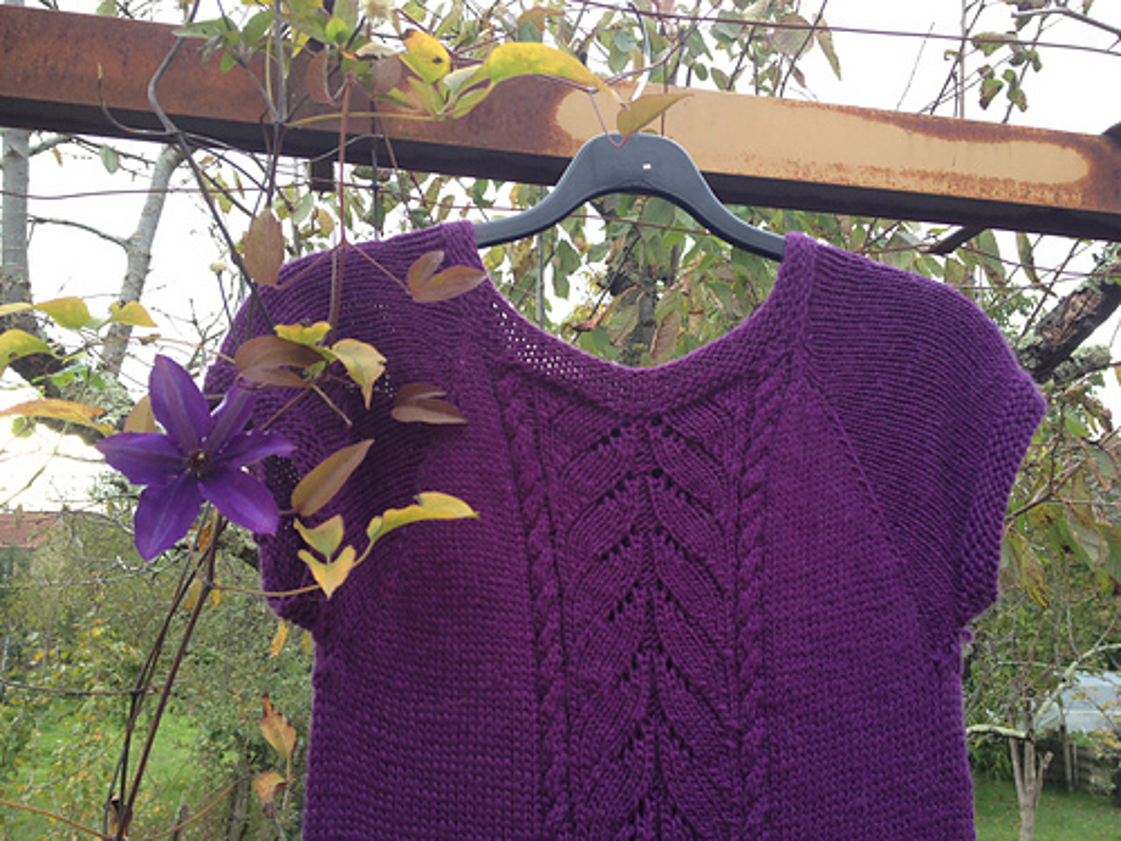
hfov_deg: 52.6
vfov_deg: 40.7
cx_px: 560
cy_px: 420
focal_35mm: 35
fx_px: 1133
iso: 50
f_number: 2.4
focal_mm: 4.28
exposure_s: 1/139
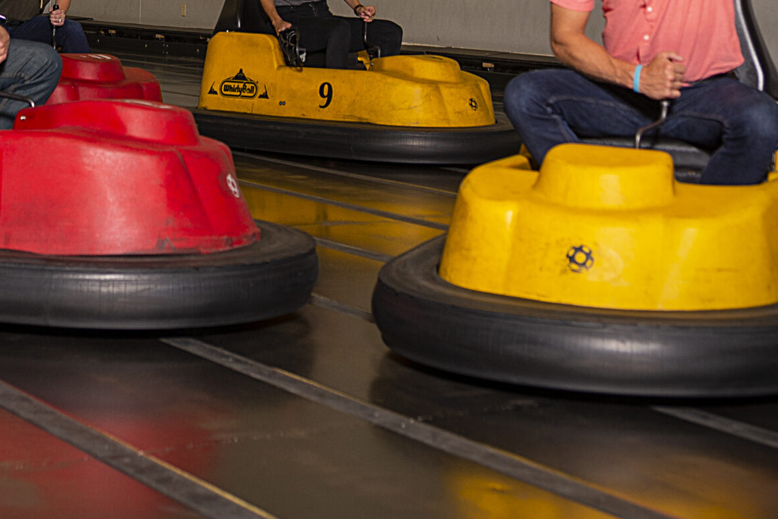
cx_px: 204
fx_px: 1858
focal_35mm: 86
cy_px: -104
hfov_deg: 23.4
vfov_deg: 15.3
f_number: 3.2
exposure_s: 1/50
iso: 100
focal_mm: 35
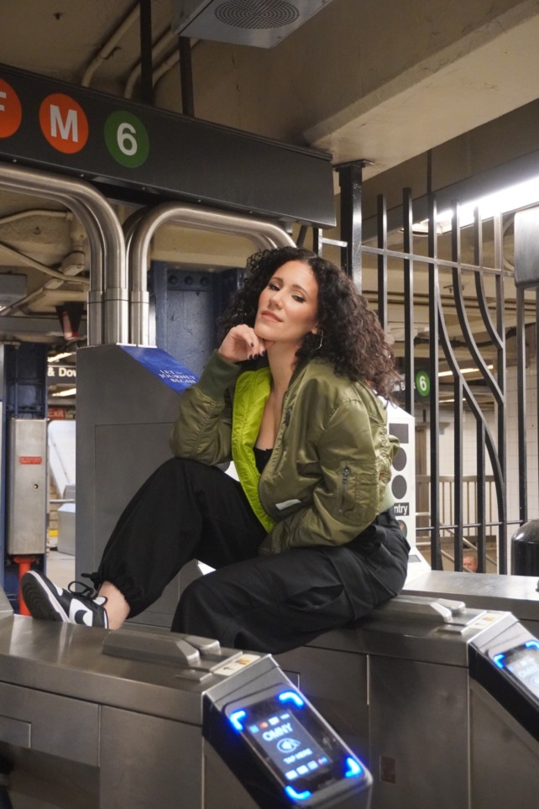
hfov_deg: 25.1
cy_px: 404
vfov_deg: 36.9
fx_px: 1213
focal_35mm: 54
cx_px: 270
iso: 6400
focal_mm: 36
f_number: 5.6
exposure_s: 1/80
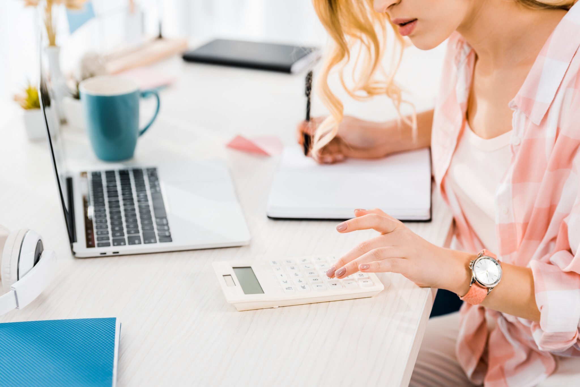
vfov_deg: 13.4
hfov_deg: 20.0
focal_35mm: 102
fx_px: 1644
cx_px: 290
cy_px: 194
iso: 125
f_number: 4
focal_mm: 102
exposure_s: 1/160
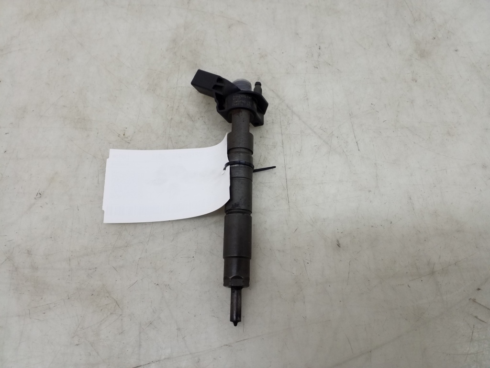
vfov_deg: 51.4
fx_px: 382
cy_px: 184
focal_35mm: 27
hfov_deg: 65.3
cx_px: 245
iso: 80
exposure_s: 1/50
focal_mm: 3.6
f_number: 1.9
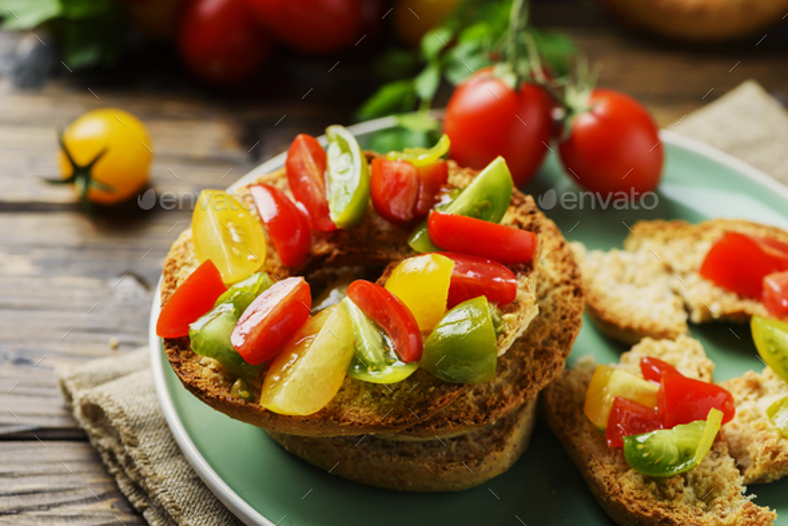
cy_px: 263
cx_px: 394
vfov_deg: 13.1
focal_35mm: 105
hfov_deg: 19.4
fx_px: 2299
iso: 100
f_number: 6.3
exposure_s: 1/160
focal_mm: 105
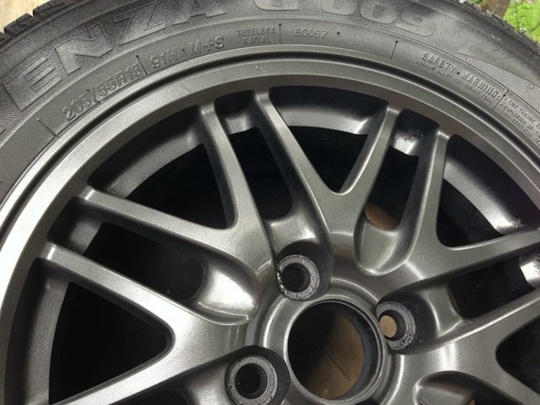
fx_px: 515
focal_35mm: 33
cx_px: 270
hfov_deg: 55.4
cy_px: 202
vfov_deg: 42.9
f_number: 2.4
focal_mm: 4.13
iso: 50
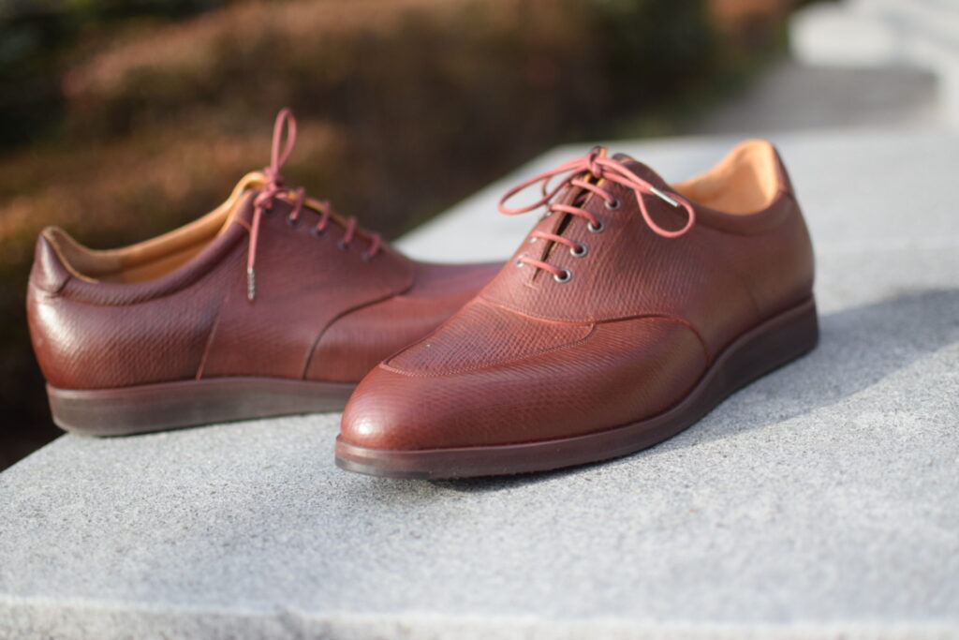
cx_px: 480
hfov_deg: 37.8
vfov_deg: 25.8
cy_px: 320
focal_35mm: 52
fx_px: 1399
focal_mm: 35
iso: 500
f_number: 2
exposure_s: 1/4000
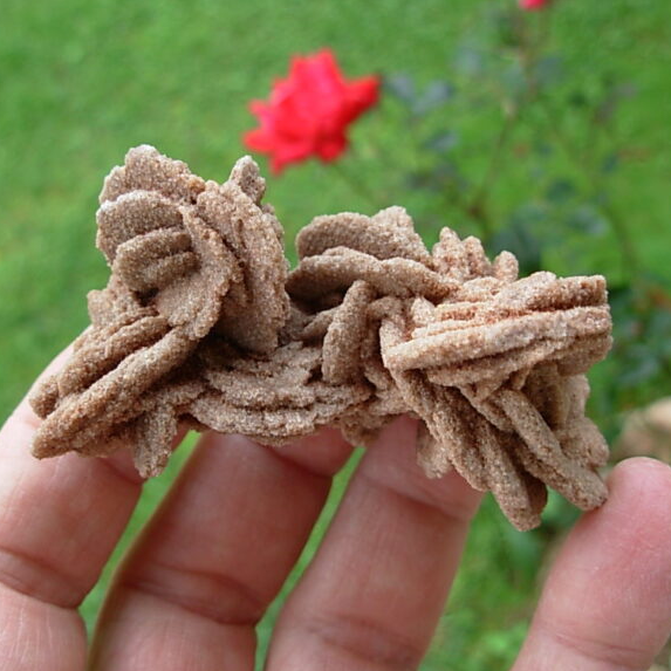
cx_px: 313
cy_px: 336
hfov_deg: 37.5
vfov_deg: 37.6
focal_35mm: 45
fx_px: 987
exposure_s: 1/192
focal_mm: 6.3
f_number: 2.9
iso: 50
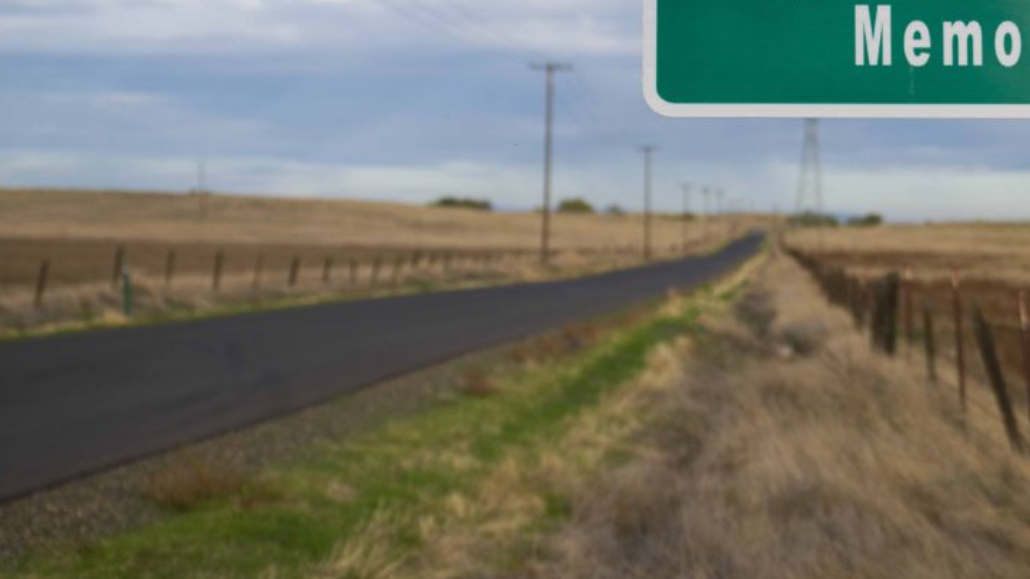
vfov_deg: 17.2
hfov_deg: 29.9
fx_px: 1884
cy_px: 48
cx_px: 809
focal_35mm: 69
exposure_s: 1/4000
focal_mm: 36
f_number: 2.8
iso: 500
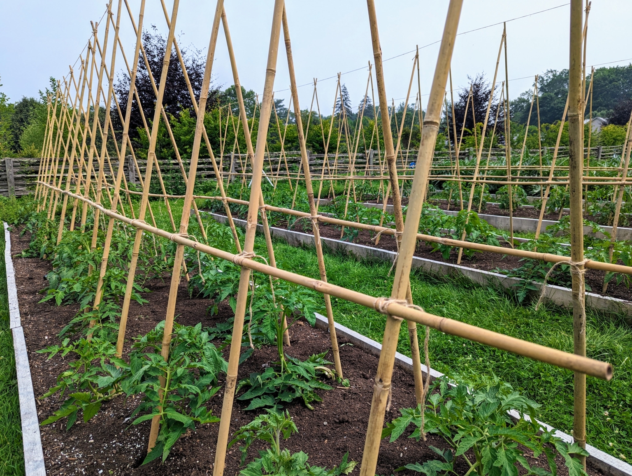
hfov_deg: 71.5
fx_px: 439
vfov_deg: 56.9
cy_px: 238
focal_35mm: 24
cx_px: 316
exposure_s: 1/2020
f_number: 1.85
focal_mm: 6.81
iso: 48
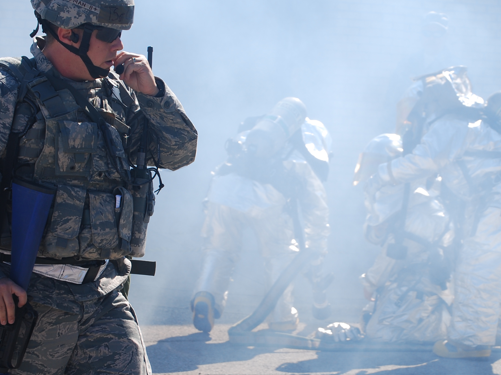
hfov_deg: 15.2
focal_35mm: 130
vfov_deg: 11.4
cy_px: 238
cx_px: 310
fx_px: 1878
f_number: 8
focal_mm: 55
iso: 100
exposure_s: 1/250
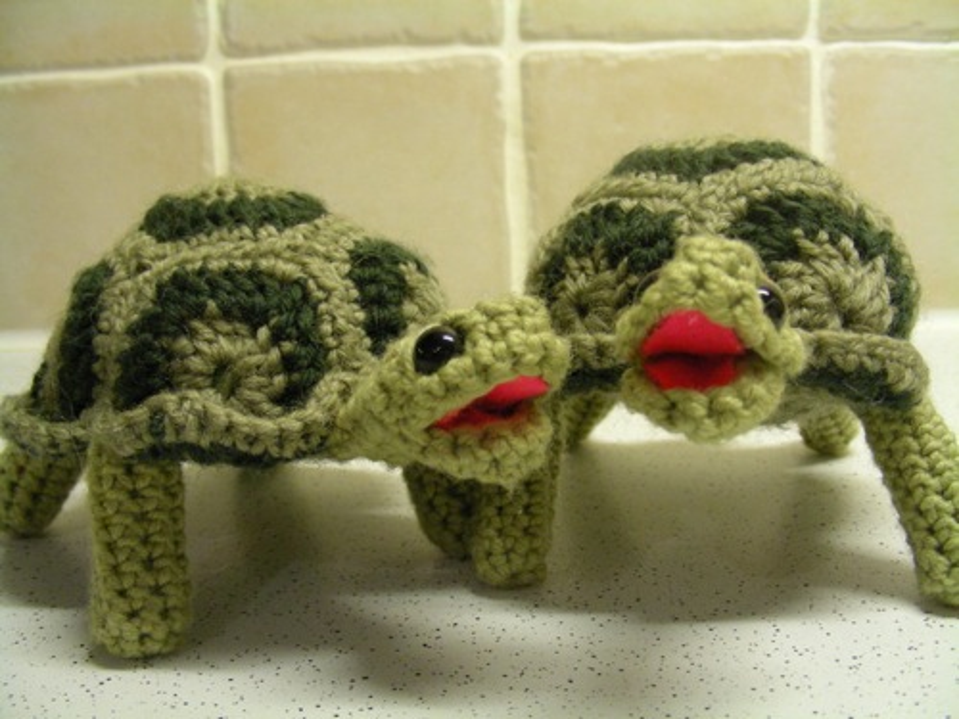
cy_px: 360
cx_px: 480
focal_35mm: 38
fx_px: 1053
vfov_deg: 37.7
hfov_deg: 49.0
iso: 200
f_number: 3.5
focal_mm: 6.3
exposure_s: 1/21
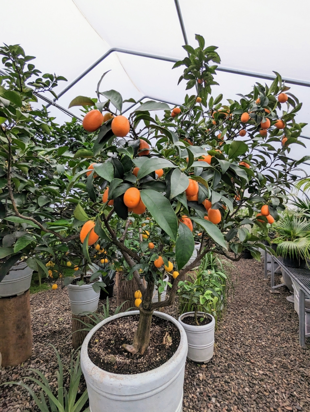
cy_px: 206
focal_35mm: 16
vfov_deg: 94.4
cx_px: 155
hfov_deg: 78.2
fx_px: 191
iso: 74
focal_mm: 2.35
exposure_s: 1/243
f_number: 2.2
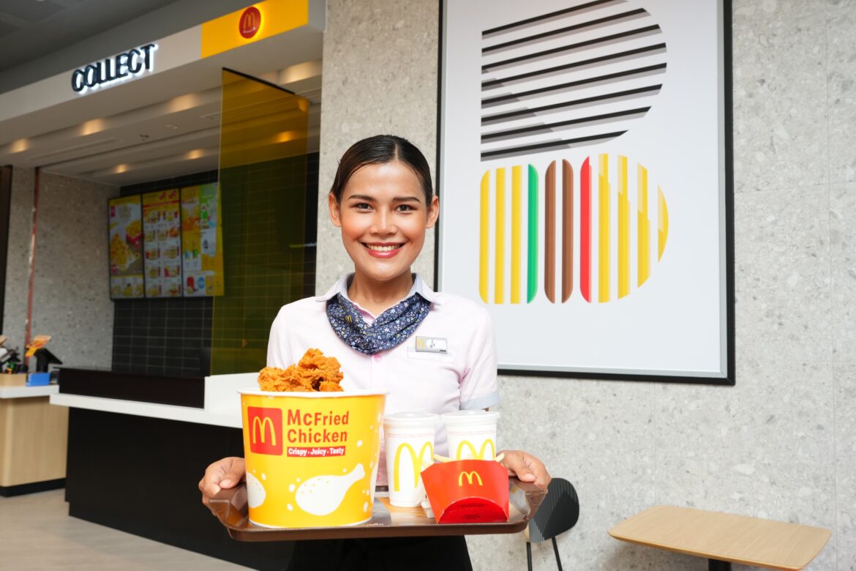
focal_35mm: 31
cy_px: 286
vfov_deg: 42.3
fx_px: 737
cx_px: 428
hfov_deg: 60.3
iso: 640
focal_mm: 31
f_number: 6.3
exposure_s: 1/100
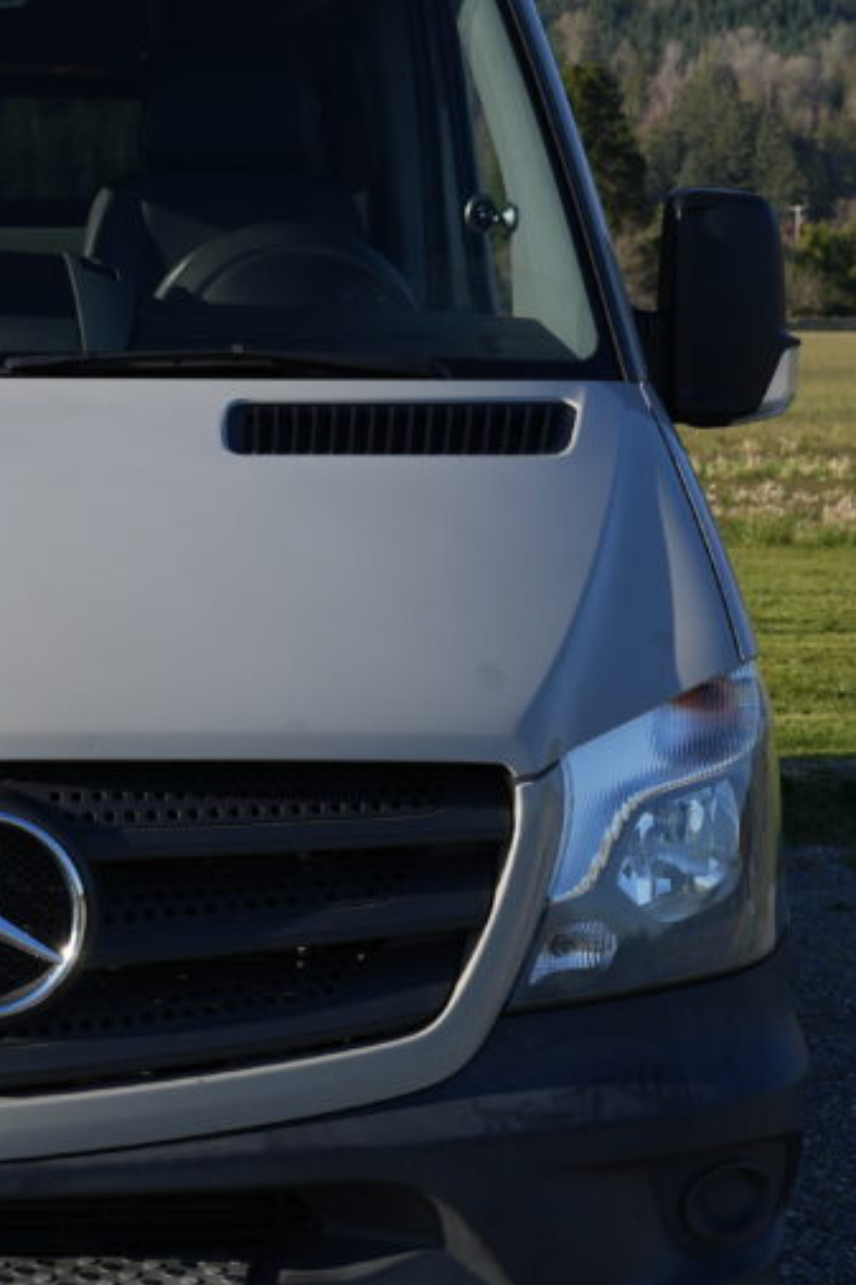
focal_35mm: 85
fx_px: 3034
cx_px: -33
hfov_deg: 15.7
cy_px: 386
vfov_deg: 23.8
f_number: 5.6
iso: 100
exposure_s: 1/400
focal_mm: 28
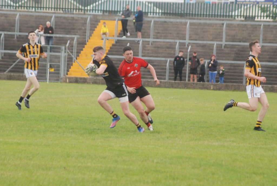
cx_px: 138
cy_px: 93
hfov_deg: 8.8
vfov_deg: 5.9
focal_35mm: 232
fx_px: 1792
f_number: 6.3
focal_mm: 155
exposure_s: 1/1600
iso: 1600
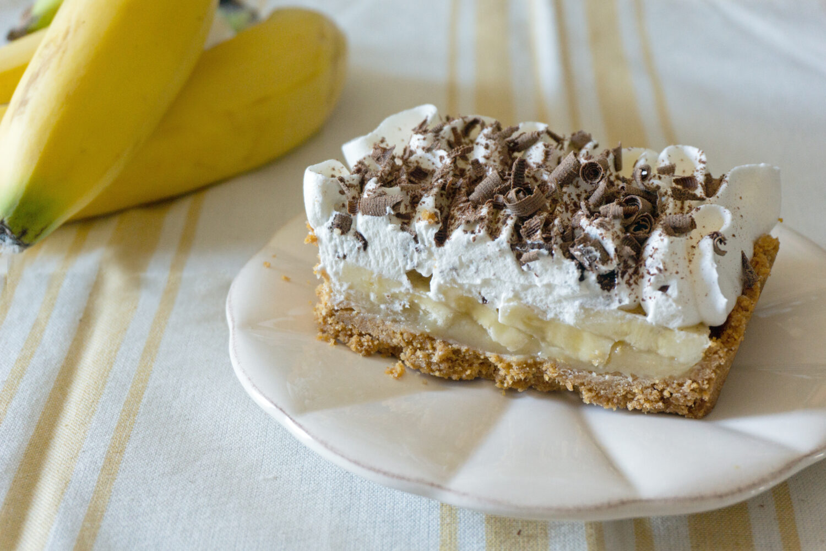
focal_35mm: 61
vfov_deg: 22.3
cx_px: 413
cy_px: 276
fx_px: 1400
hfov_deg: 32.9
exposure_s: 1/80
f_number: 5.6
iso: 640
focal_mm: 41
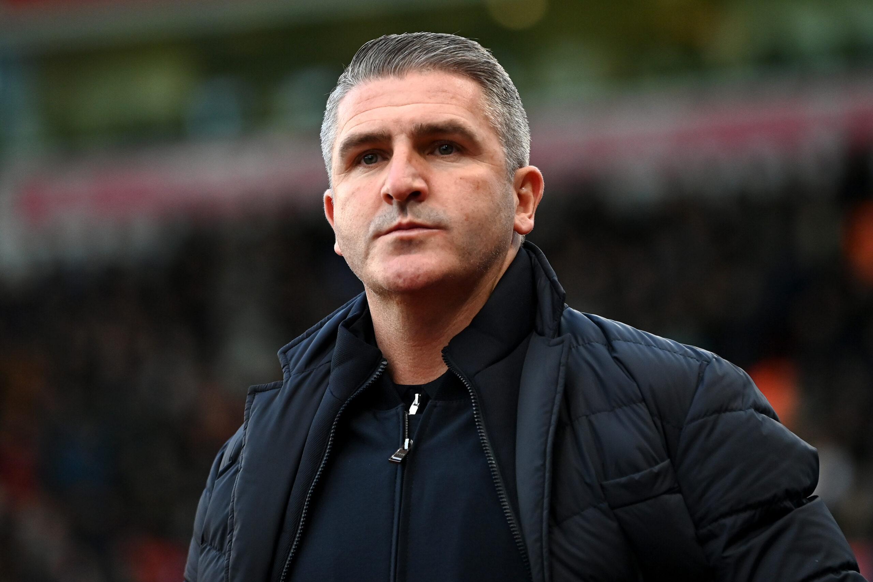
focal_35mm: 170
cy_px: 291
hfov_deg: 12.1
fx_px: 4122
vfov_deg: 8.1
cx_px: 436
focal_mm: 170
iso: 2000
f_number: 2.8
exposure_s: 1/1600
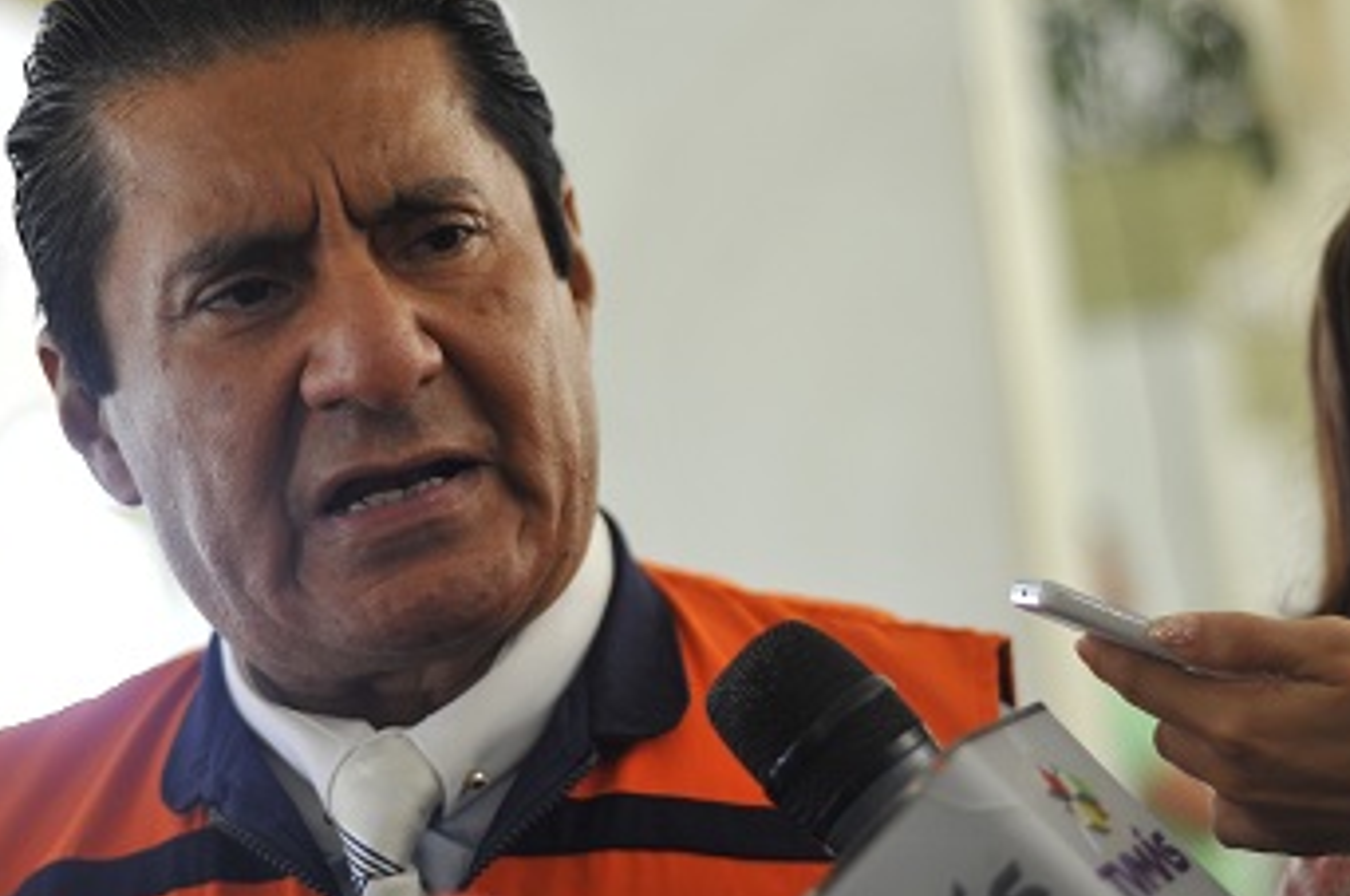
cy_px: 509
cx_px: 754
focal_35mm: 73
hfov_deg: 27.7
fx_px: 2734
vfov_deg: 18.6
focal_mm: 50
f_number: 1.8
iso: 640
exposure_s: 1/320
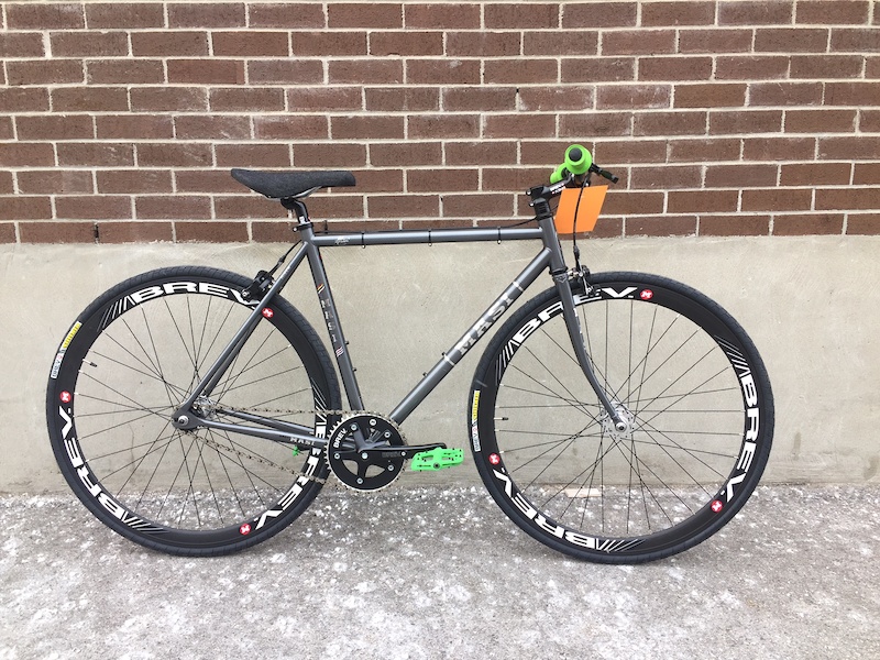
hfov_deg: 61.7
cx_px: 440
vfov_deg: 48.2
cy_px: 330
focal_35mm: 29
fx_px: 737
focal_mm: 4.15
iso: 32
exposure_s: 1/126
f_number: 2.2
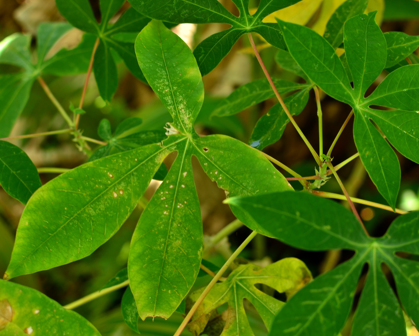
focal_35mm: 60
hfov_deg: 31.6
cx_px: 241
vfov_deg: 25.6
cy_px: 168
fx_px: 739
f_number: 5.6
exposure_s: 1/50
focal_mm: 35
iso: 100
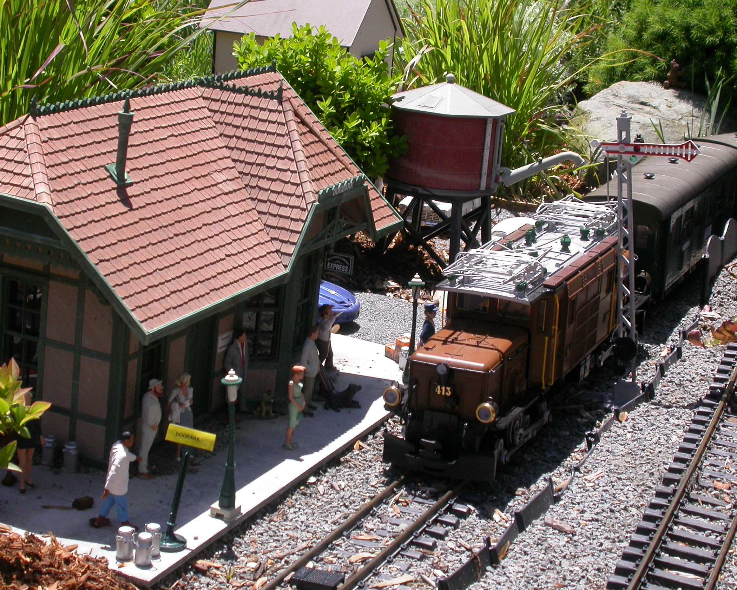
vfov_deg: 20.4
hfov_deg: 25.4
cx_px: 375
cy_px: 297
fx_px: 1636
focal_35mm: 75
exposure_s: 1/310
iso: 100
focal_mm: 14.7
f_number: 6
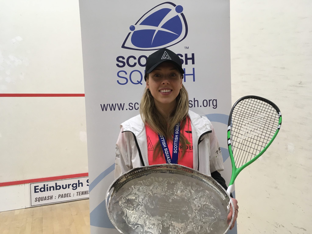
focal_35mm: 29
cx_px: 156
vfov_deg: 48.2
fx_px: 261
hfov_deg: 61.7
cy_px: 117
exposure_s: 1/33
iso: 50
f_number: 2.2
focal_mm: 4.15
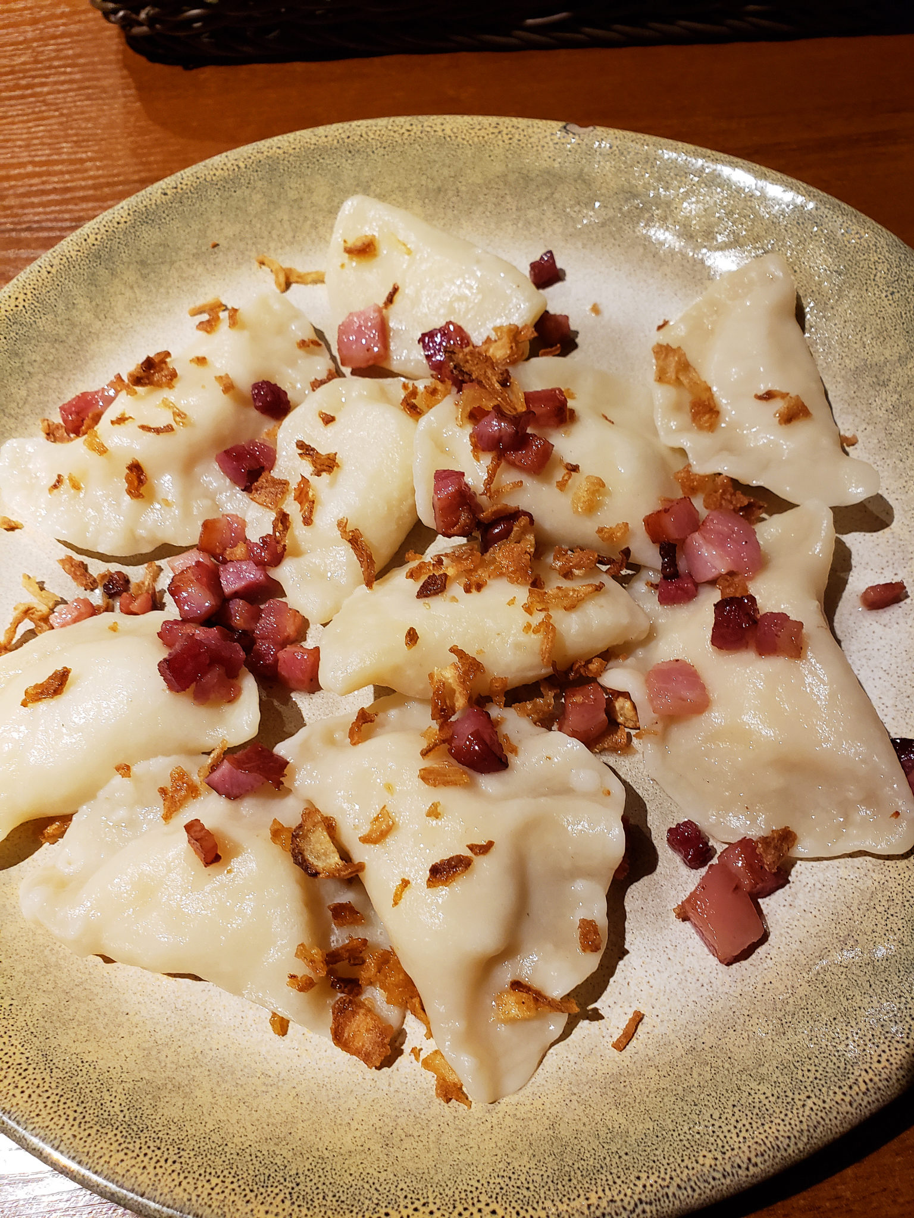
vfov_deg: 67.3
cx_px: 457
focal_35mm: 26
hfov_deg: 53.1
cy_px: 609
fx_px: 915
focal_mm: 4.3
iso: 250
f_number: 2.4
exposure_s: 1/20
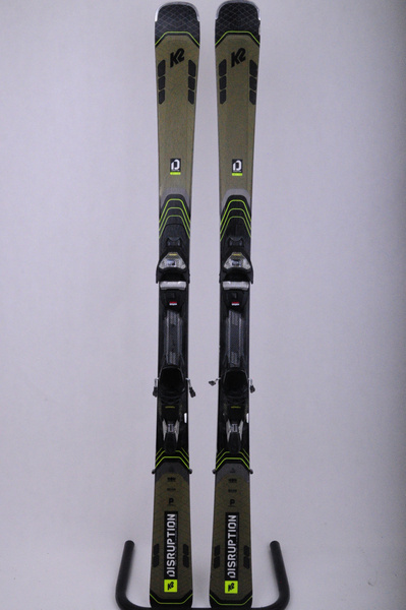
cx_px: 203
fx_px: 559
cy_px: 305
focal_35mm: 33
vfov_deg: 57.3
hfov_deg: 39.9
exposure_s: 1/200
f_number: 20
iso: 3200
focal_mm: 22
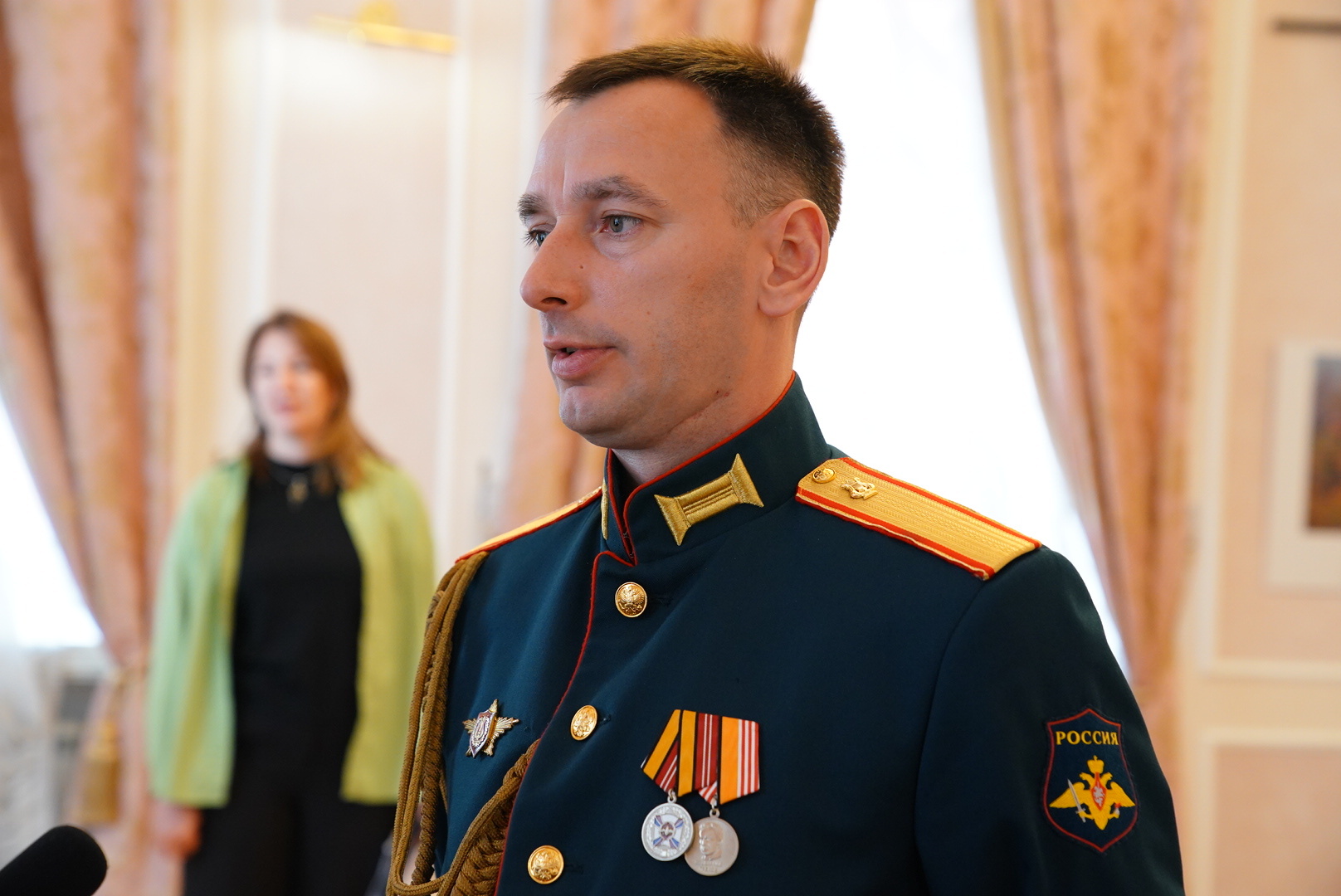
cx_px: 670
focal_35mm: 70
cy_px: 448
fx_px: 2609
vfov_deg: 19.5
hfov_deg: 28.8
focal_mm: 70
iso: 2500
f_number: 4.5
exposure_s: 1/200
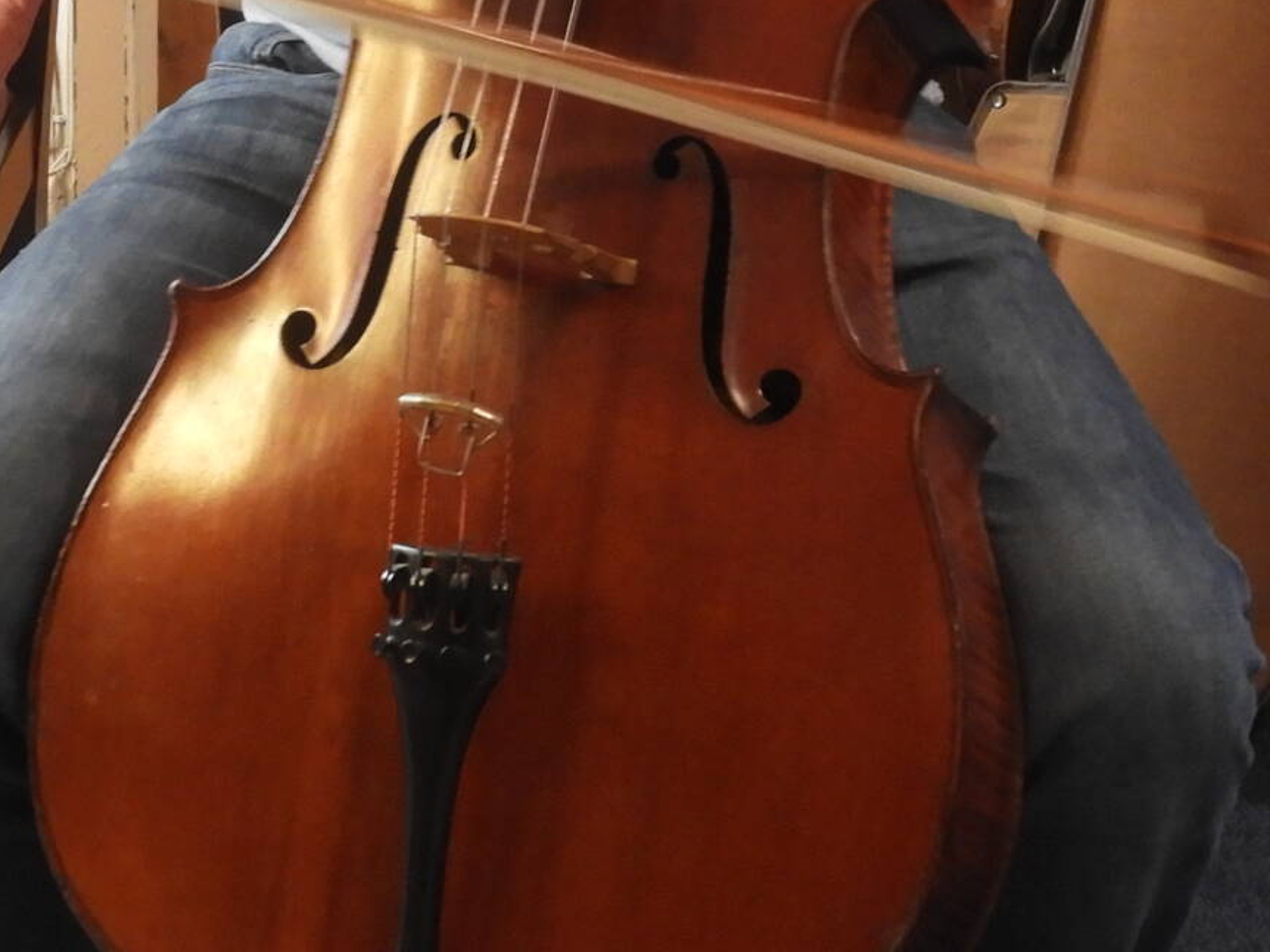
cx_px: 610
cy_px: -357
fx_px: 3815
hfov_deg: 18.9
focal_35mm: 104
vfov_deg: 13.6
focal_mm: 6.3
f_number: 3.8
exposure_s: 1/15
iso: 400
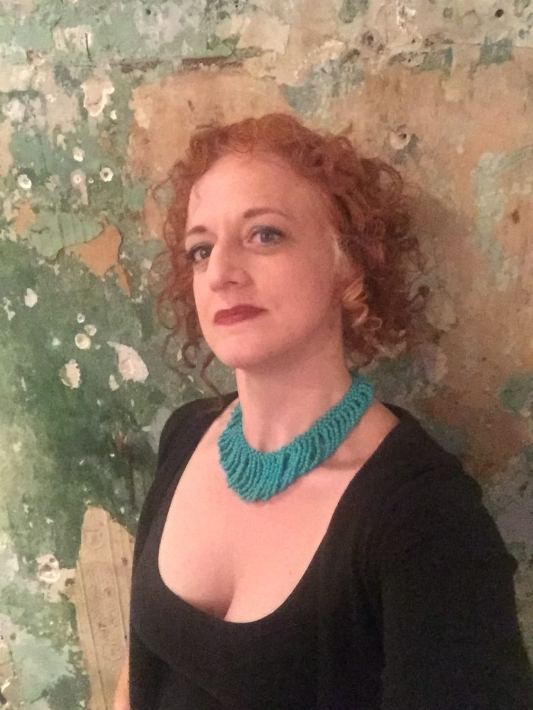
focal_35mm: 31
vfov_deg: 58.4
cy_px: 355
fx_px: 636
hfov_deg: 45.4
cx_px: 266
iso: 1250
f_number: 2.2
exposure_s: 1/15
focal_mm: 2.65
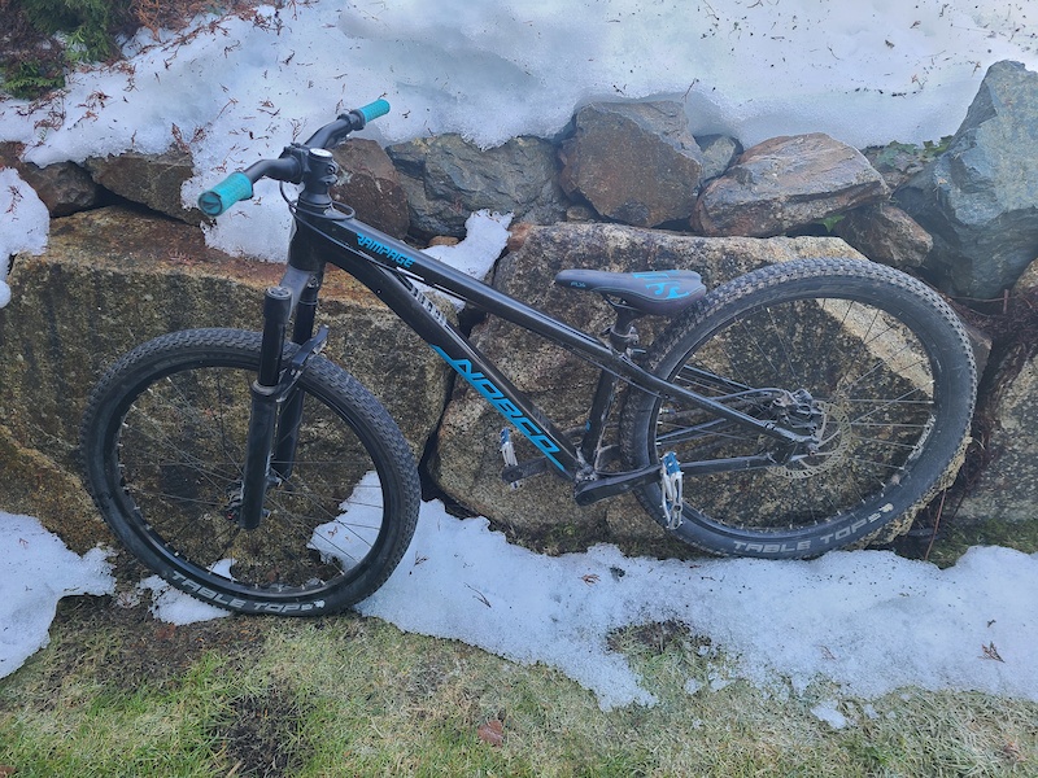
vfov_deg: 53.1
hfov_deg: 67.3
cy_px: 389
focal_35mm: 26
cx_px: 519
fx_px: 780
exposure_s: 1/120
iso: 40
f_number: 1.8
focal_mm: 5.4
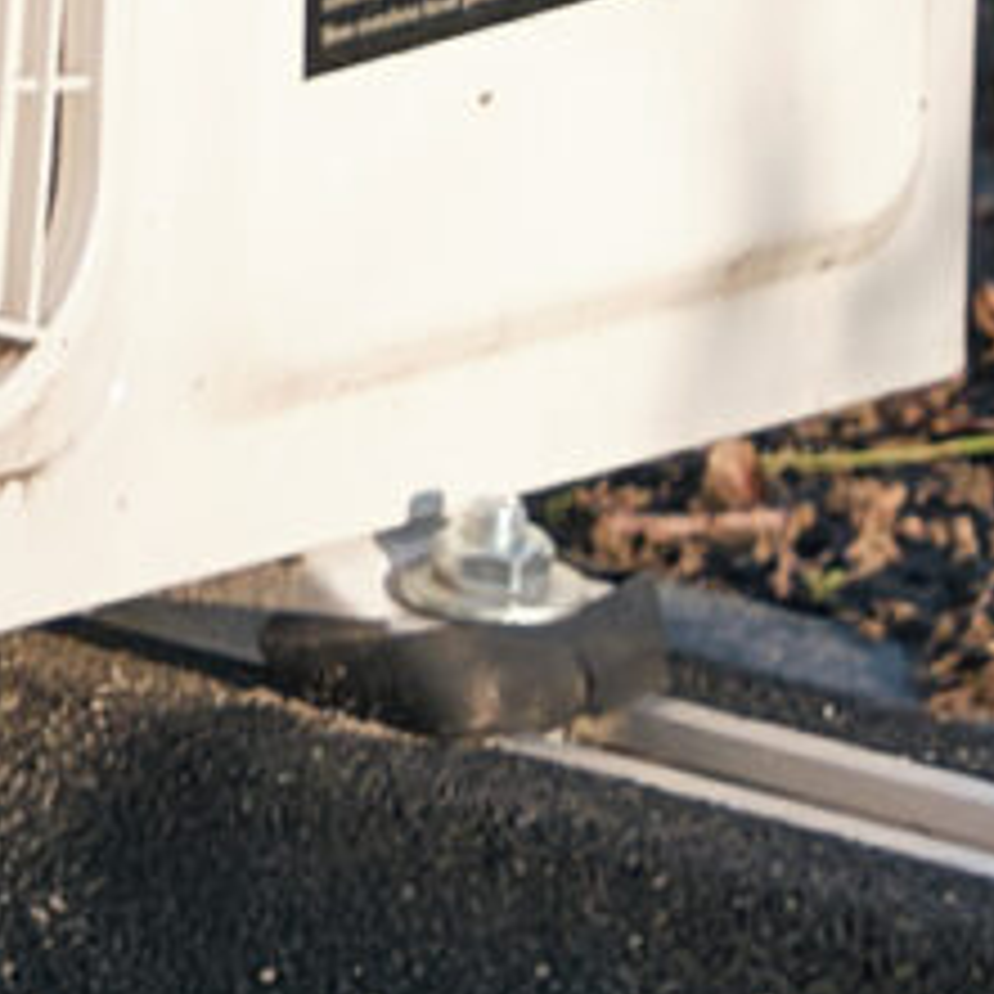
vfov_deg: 1.6
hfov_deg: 1.6
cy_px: -432
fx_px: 36451
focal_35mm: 1122
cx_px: -976
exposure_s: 1/180
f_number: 6.4
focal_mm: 76.3
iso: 200
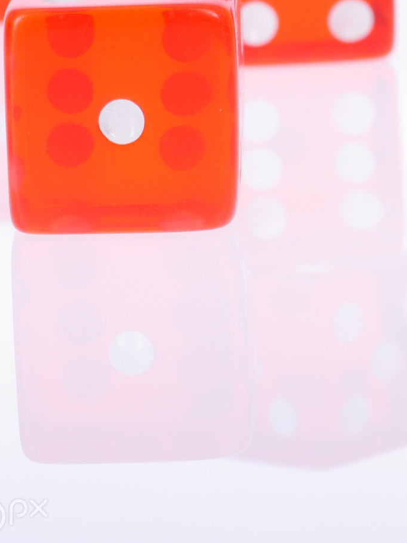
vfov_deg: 7.3
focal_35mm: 269
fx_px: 4219
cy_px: 8
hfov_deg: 5.5
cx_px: 315
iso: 320
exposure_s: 1/125
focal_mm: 60
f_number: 11
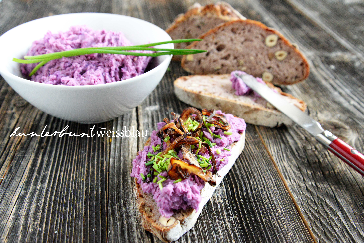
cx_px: 182
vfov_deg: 33.4
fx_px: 405
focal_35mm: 40
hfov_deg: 48.4
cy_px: 122
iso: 6400
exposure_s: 1/125
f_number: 6.3
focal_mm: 40
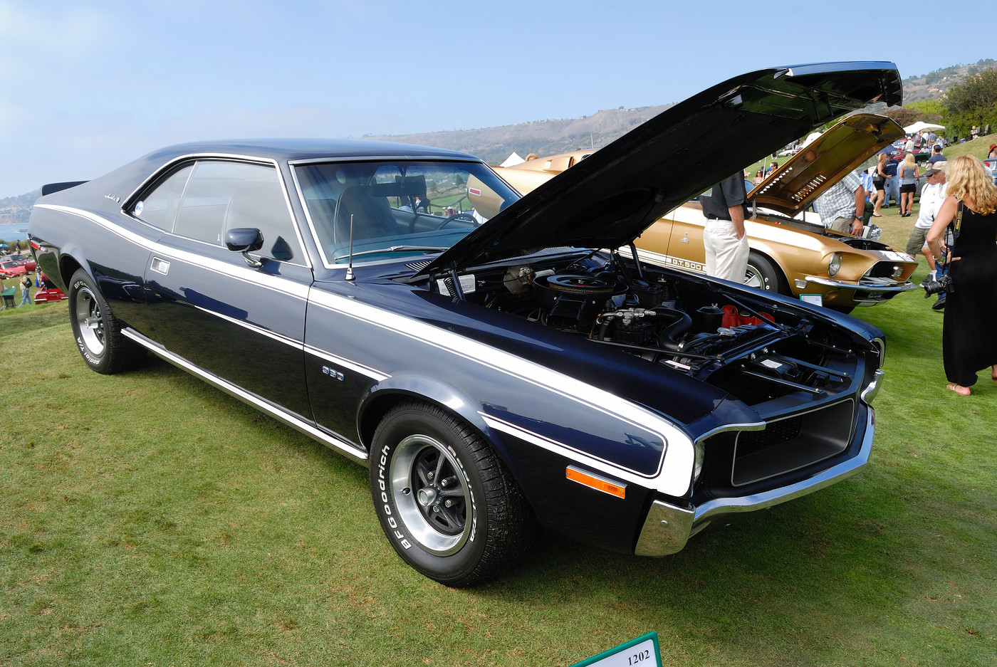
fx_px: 749
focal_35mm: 27
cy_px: 334
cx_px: 498
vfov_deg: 48.0
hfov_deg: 67.3
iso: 100
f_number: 10
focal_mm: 18
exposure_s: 1/60
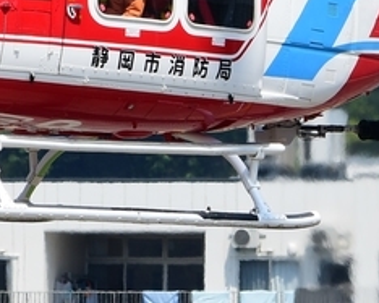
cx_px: 214
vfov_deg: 1.1
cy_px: -41
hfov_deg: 1.3
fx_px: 16168
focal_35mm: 1442
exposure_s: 1/250
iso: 100
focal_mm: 200
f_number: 8
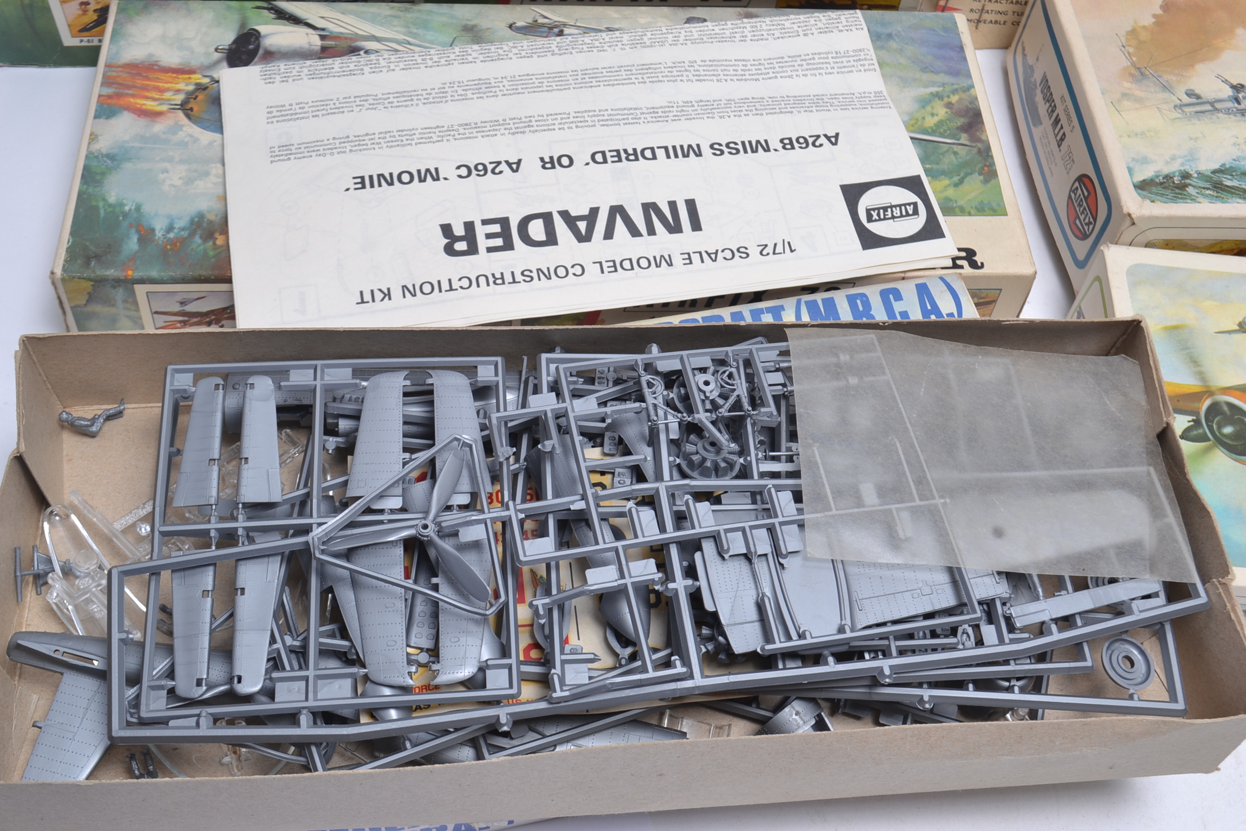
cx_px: 623
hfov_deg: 49.6
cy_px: 416
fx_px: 1350
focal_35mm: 39
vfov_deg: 34.2
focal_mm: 26
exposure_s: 1/80
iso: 100
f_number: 9
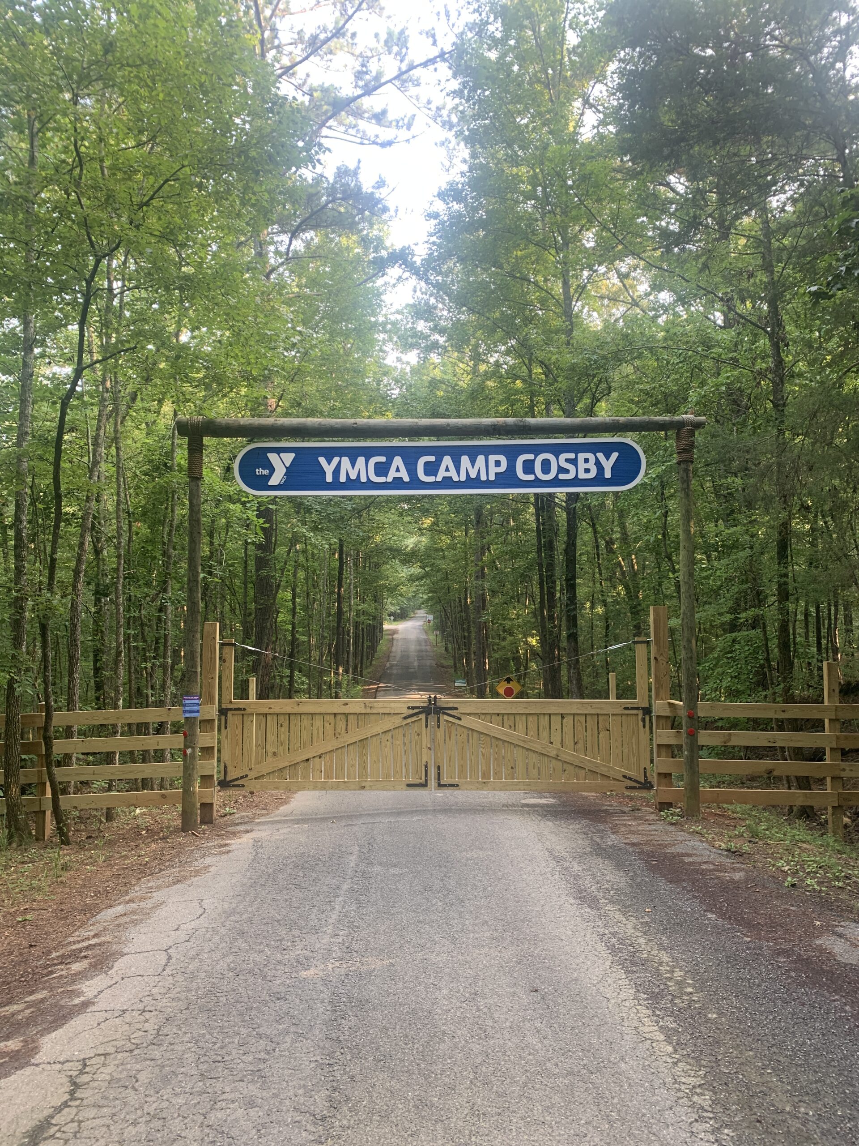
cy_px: 573
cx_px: 430
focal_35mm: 26
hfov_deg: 53.1
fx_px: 860
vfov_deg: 67.3
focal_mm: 4.25
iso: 80
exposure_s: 1/121
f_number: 1.8
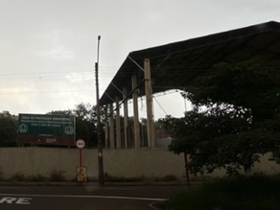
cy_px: 8
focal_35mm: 57
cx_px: 7
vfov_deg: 24.6
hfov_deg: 31.5
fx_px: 461
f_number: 1.6
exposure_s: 1/122
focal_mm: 5.1
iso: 100
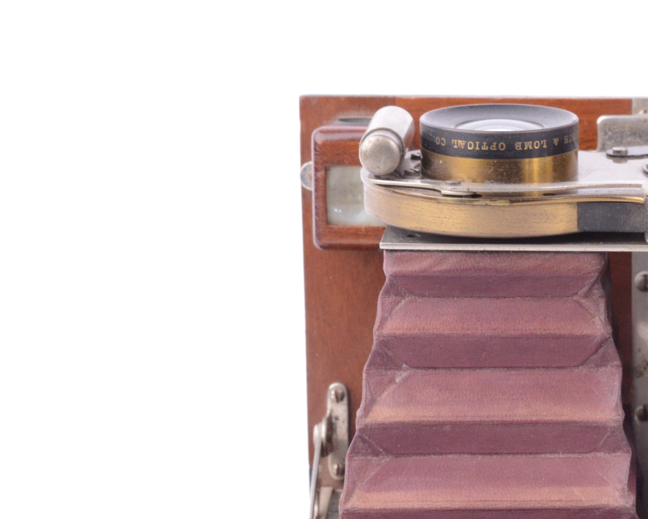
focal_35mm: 141
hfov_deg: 13.4
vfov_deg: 10.9
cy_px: 494
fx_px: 2705
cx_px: 690
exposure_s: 1/160
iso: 2500
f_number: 14
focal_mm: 60
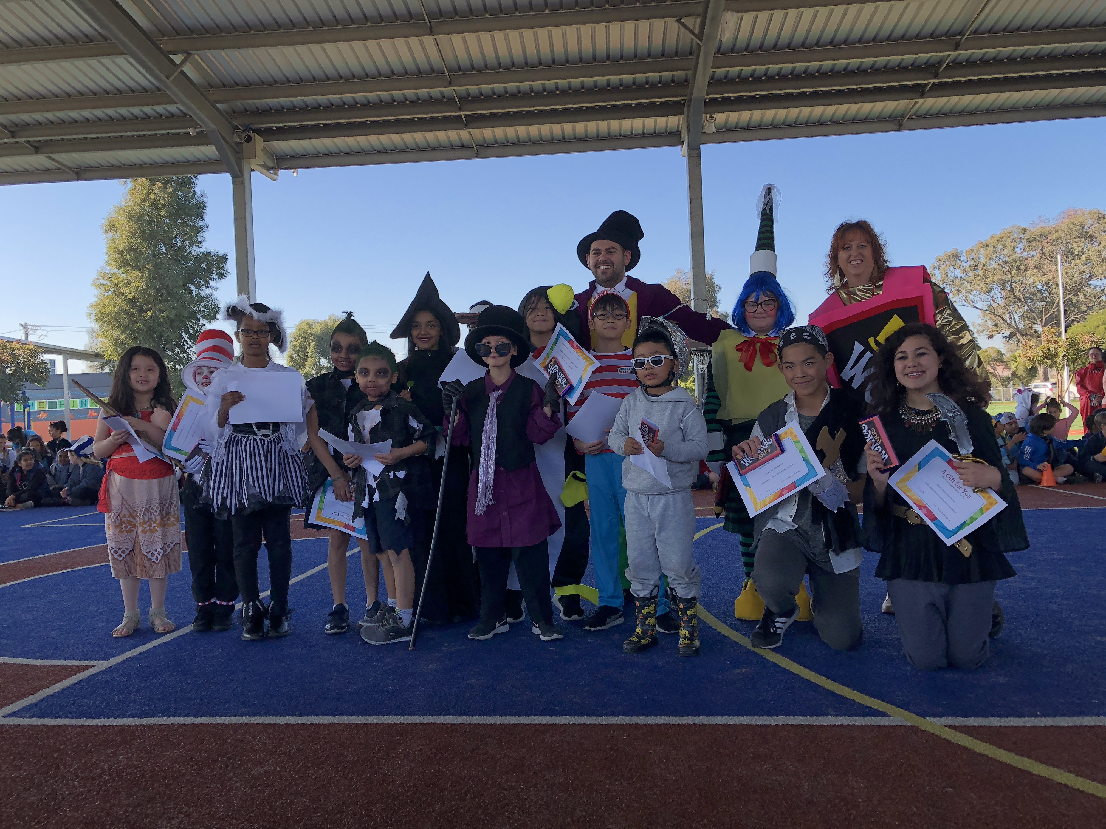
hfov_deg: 63.4
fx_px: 895
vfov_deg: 49.7
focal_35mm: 28
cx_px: 553
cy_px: 414
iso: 20
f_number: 1.8
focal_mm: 3.99
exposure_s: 1/539
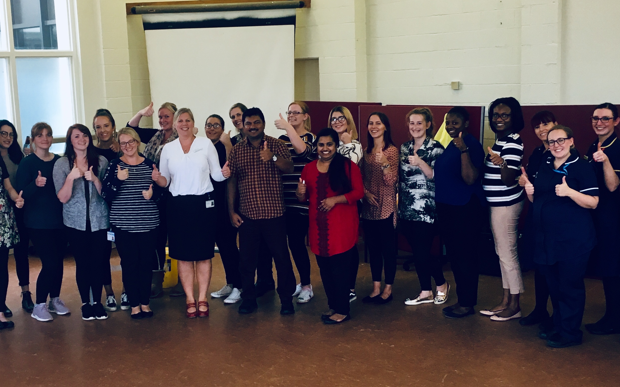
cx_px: 255
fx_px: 845
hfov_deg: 40.2
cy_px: 213
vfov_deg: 25.8
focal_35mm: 50
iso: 100
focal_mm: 4.15
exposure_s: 1/33
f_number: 2.2
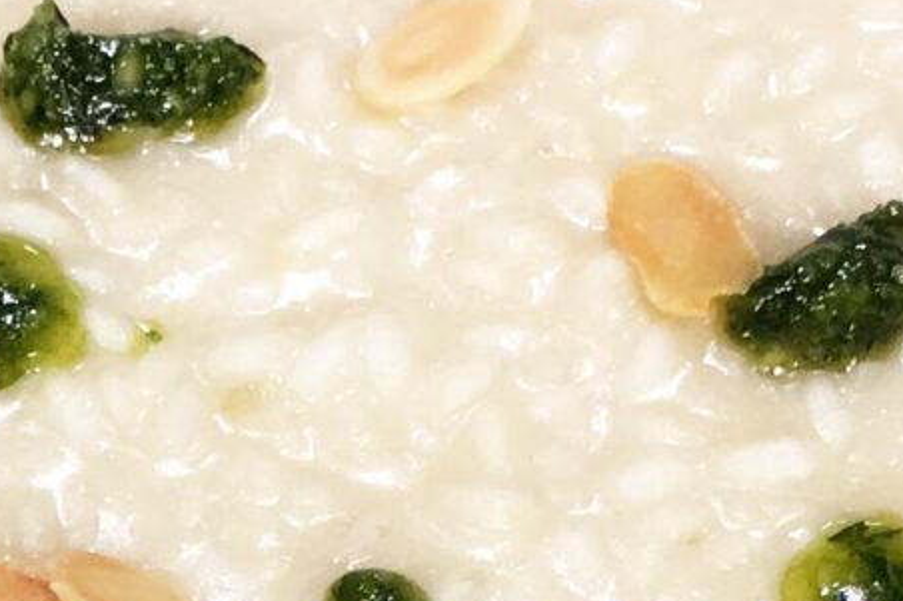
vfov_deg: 7.8
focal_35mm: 171
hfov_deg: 11.9
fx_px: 4287
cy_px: 1078
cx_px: 72
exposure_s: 1/50
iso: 32
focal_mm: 4.15
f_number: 2.2
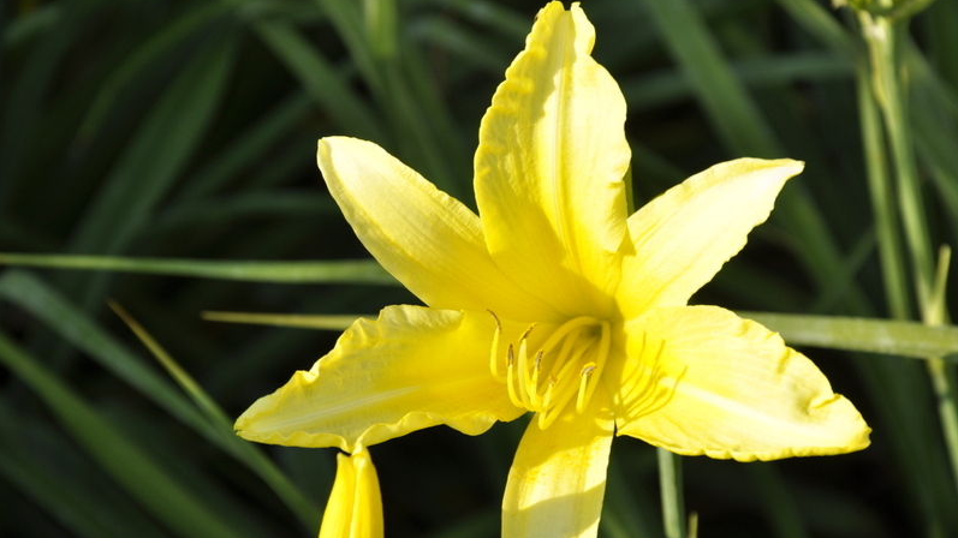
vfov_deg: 7.3
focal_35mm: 166
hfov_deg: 13.0
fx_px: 4204
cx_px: 478
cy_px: 265
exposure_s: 1/250
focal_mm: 105
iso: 200
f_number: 8
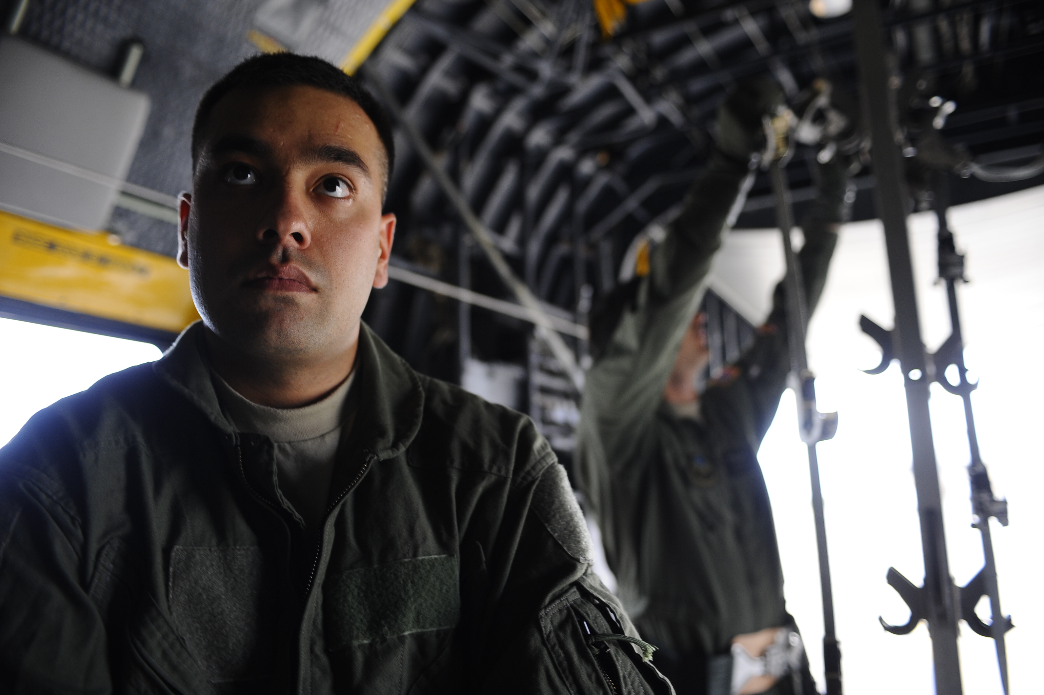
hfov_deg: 65.5
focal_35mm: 28
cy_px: 348
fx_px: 812
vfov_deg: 46.4
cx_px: 522
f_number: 3.2
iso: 800
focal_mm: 28
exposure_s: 1/80
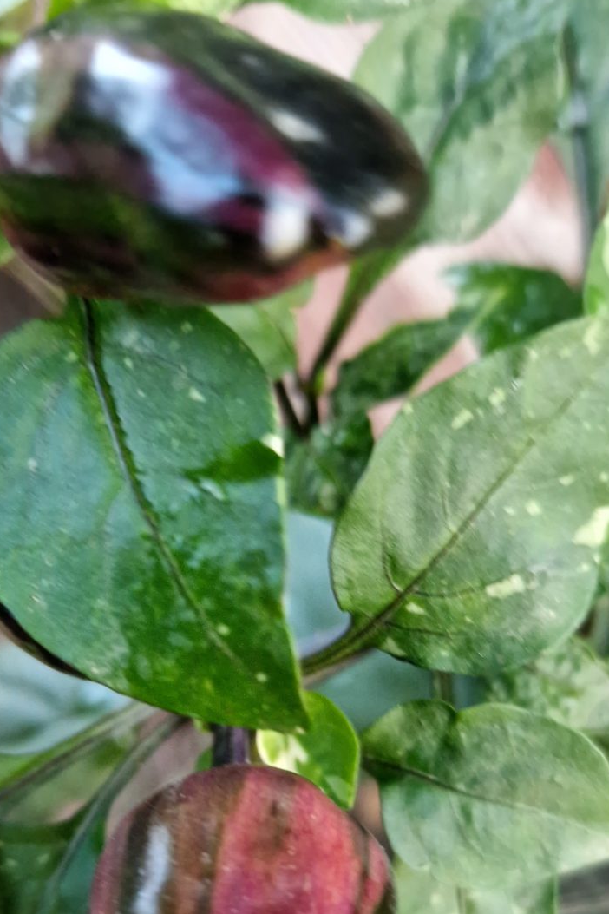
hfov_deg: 33.3
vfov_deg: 47.4
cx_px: 233
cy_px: 632
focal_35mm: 40
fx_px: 1015
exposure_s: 1/60
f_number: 1.8
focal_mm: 6.4
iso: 250
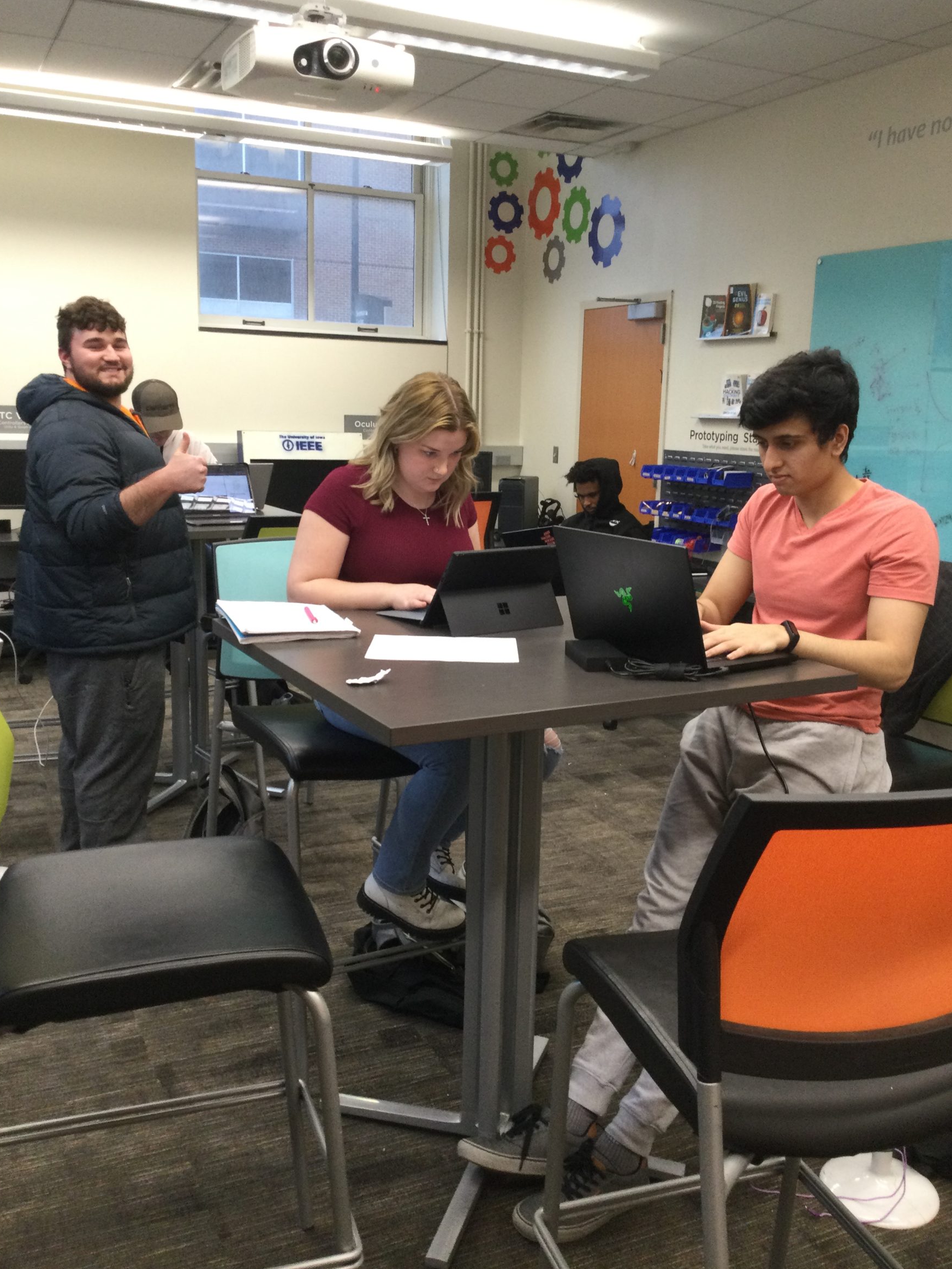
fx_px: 1173
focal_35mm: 32
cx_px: 485
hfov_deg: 44.2
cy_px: 619
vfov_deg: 56.8
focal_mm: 3.3
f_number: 2.4
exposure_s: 1/30
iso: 80
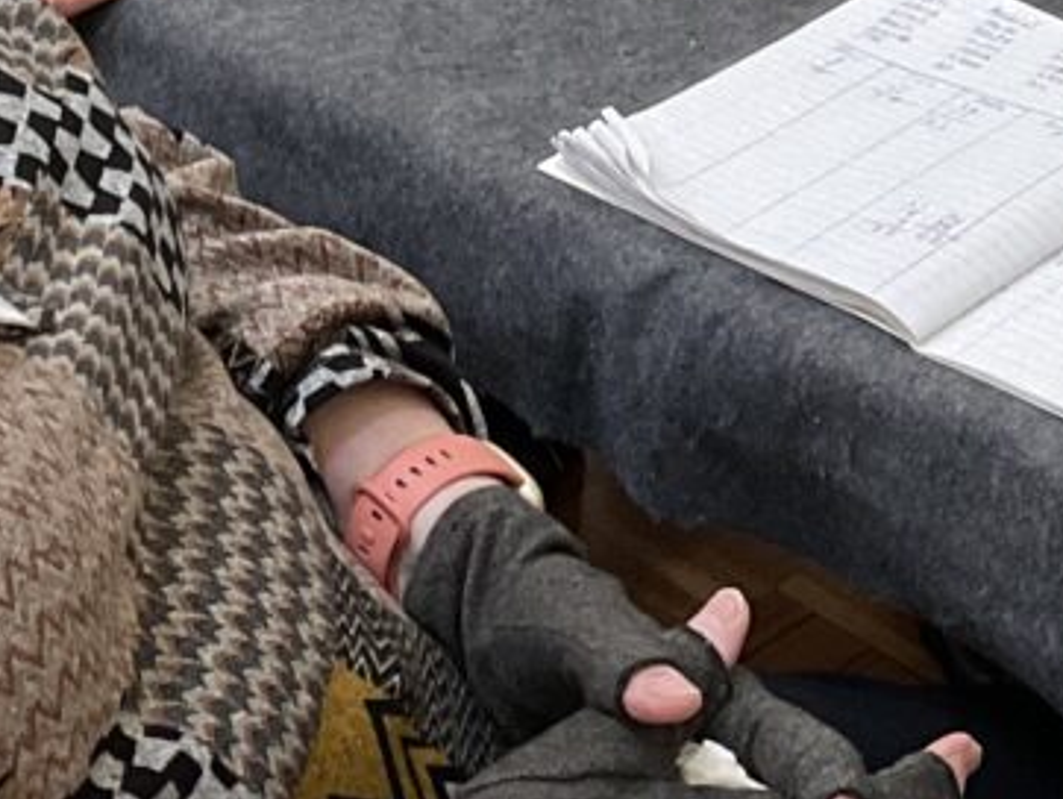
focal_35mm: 123
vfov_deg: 11.3
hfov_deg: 16.0
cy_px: -608
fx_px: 3780
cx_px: 355
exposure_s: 1/50
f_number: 1.8
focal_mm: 3
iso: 80
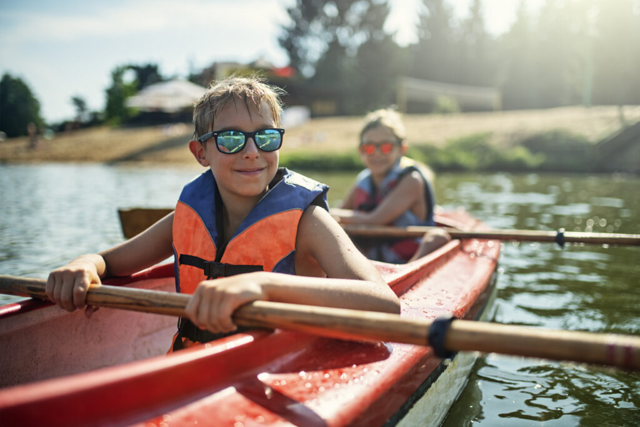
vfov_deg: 37.9
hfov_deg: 54.4
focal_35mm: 35
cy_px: 214
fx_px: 622
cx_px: 320
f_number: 1.4
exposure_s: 1/4000
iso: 64
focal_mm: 35
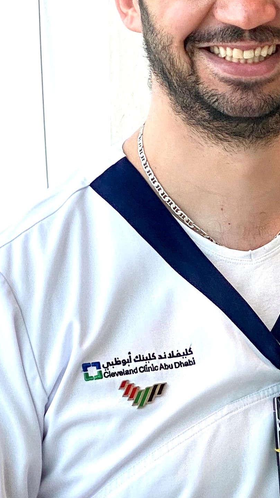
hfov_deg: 12.3
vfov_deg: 21.8
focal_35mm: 98
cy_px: 208
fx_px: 1293
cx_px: 245
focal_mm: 6
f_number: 2
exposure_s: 1/175
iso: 20
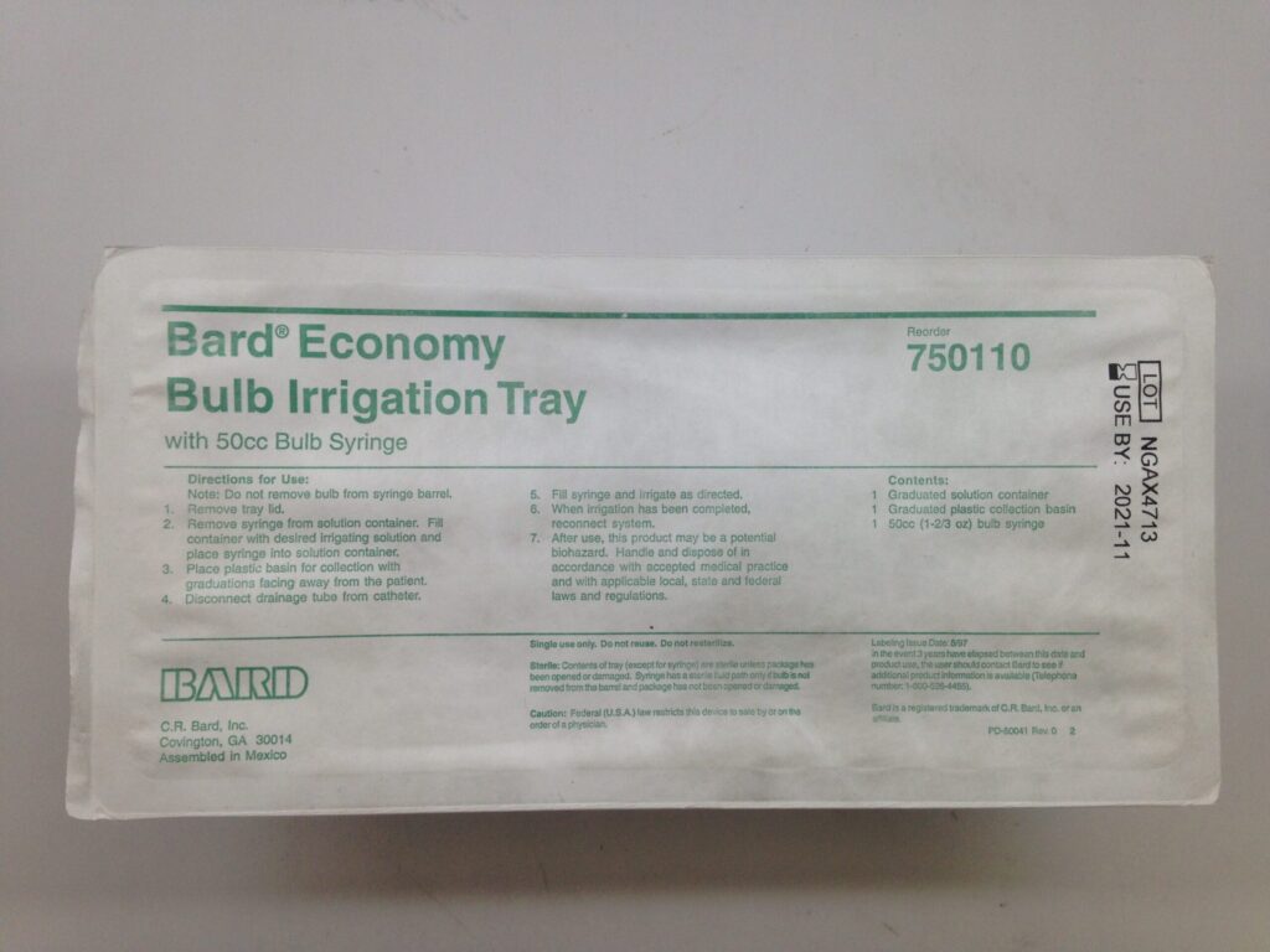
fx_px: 1211
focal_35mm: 33
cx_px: 635
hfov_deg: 55.4
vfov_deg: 42.9
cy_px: 476
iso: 64
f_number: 2.4
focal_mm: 4.12
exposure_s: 1/120
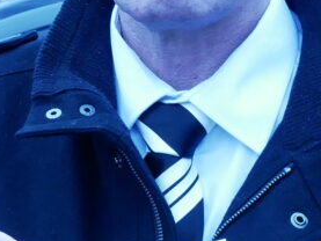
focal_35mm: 222
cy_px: -43
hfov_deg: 8.9
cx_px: 302
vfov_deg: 6.7
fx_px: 2060
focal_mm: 20
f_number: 8
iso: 800
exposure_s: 1/125
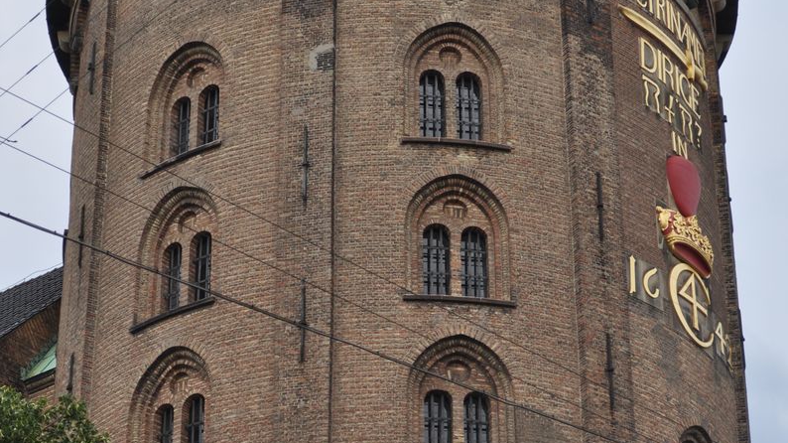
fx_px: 2231
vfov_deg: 11.3
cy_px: 258
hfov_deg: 20.0
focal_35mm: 107
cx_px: 394
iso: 200
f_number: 5.6
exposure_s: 1/125
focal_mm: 45
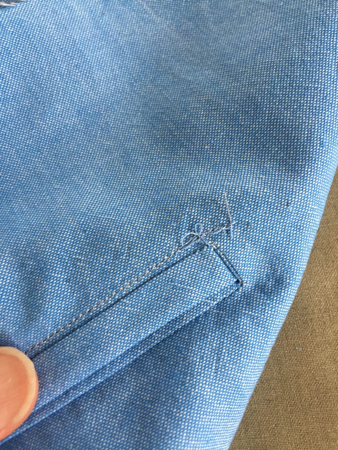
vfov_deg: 61.7
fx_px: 378
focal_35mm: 29
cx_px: 169
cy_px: 225
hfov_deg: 48.2
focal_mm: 4.15
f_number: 2.2
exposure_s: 1/30
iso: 50
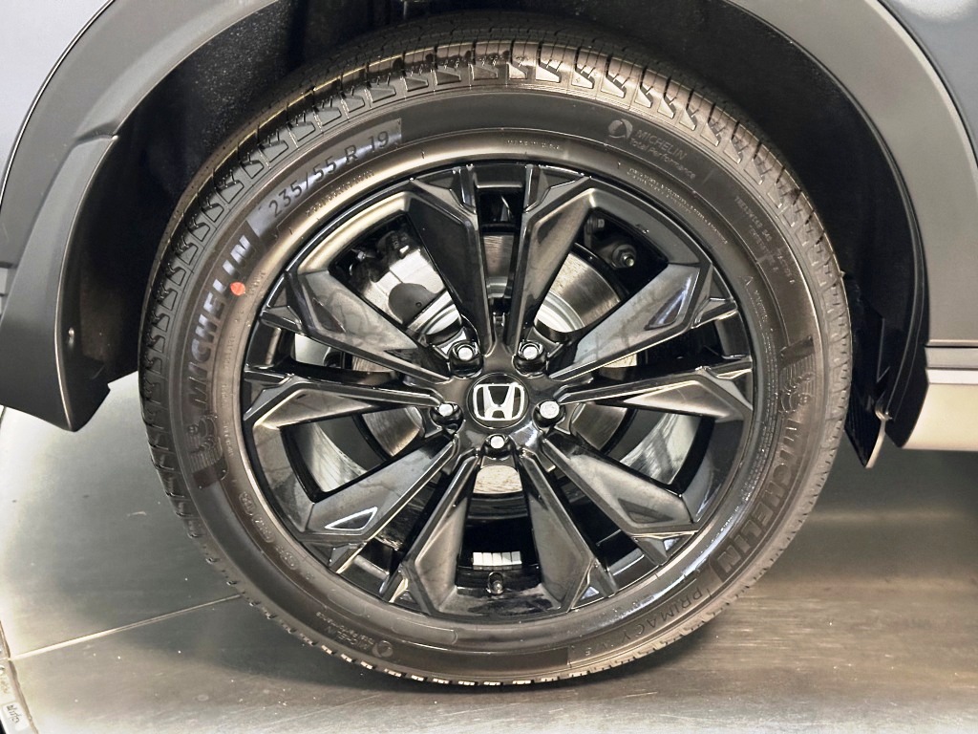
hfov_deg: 39.7
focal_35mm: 48
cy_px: 367
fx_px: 1356
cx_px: 489
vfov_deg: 30.3
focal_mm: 6.86
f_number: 1.78
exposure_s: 1/20
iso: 640
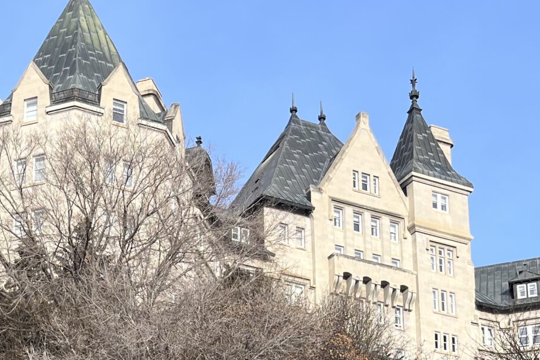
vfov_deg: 16.1
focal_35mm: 77
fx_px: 1155
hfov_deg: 25.9
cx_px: 122
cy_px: 558
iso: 50
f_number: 1.6
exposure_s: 1/1647
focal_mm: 5.1
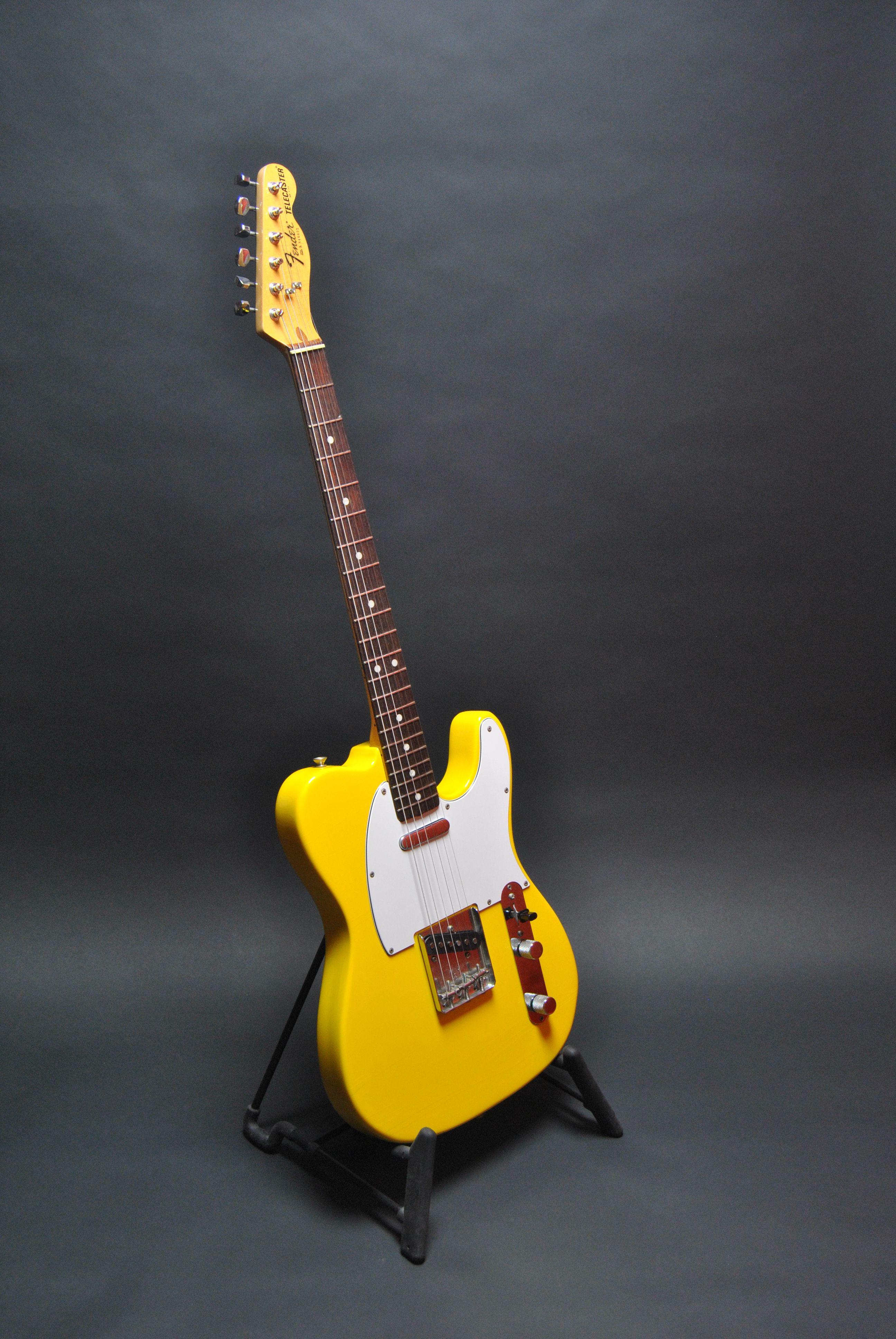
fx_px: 1675
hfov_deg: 29.9
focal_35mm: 45
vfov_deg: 43.6
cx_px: 448
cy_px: 670
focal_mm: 30
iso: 400
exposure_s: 1/5
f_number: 6.3
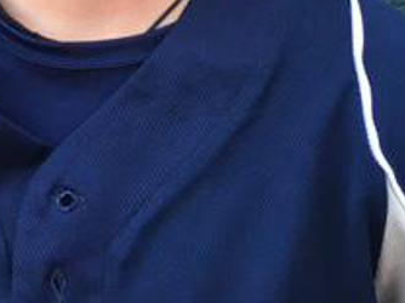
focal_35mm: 89
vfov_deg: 15.4
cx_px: 41
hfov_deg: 21.5
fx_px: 1041
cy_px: -145
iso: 32
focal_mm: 4.15
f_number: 2.2
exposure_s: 1/30
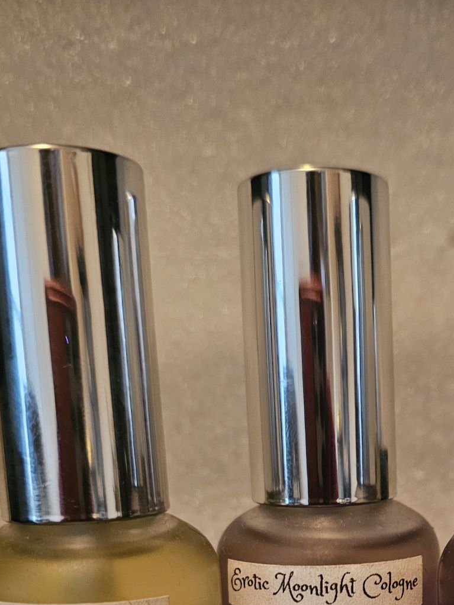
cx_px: 368
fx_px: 787
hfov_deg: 31.3
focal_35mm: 45
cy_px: 568
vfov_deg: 38.5
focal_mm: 6.3
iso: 800
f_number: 1.7
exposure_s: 1/26
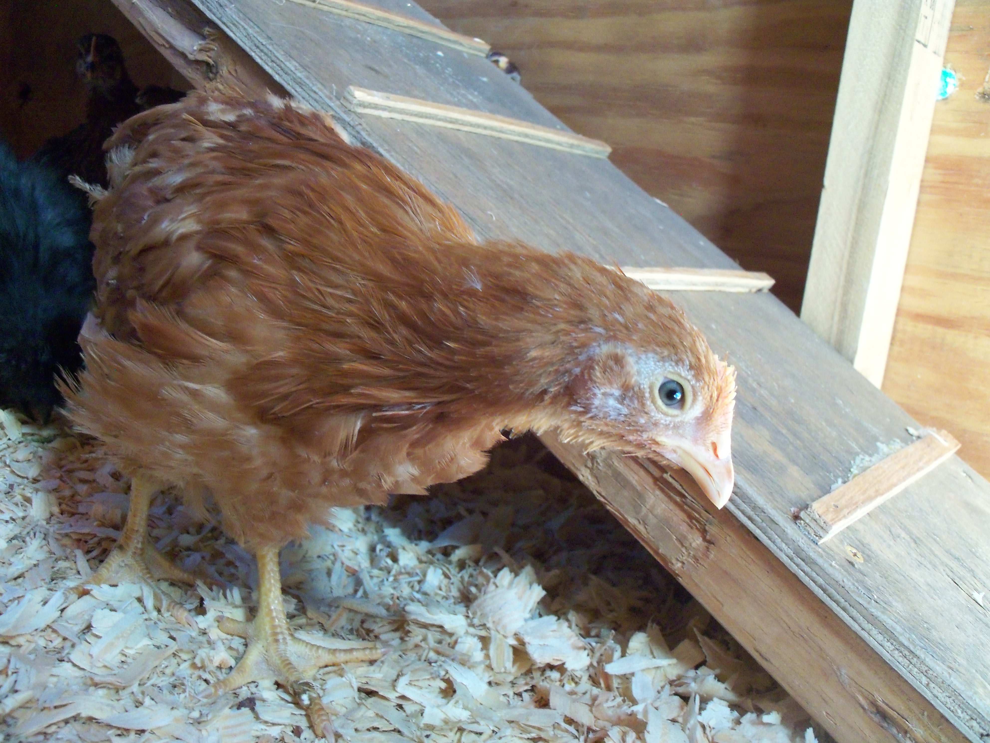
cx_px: 495
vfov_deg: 40.7
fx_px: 1001
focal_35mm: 35
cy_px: 372
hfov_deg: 52.6
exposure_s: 1/60
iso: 250
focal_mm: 6.3
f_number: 3
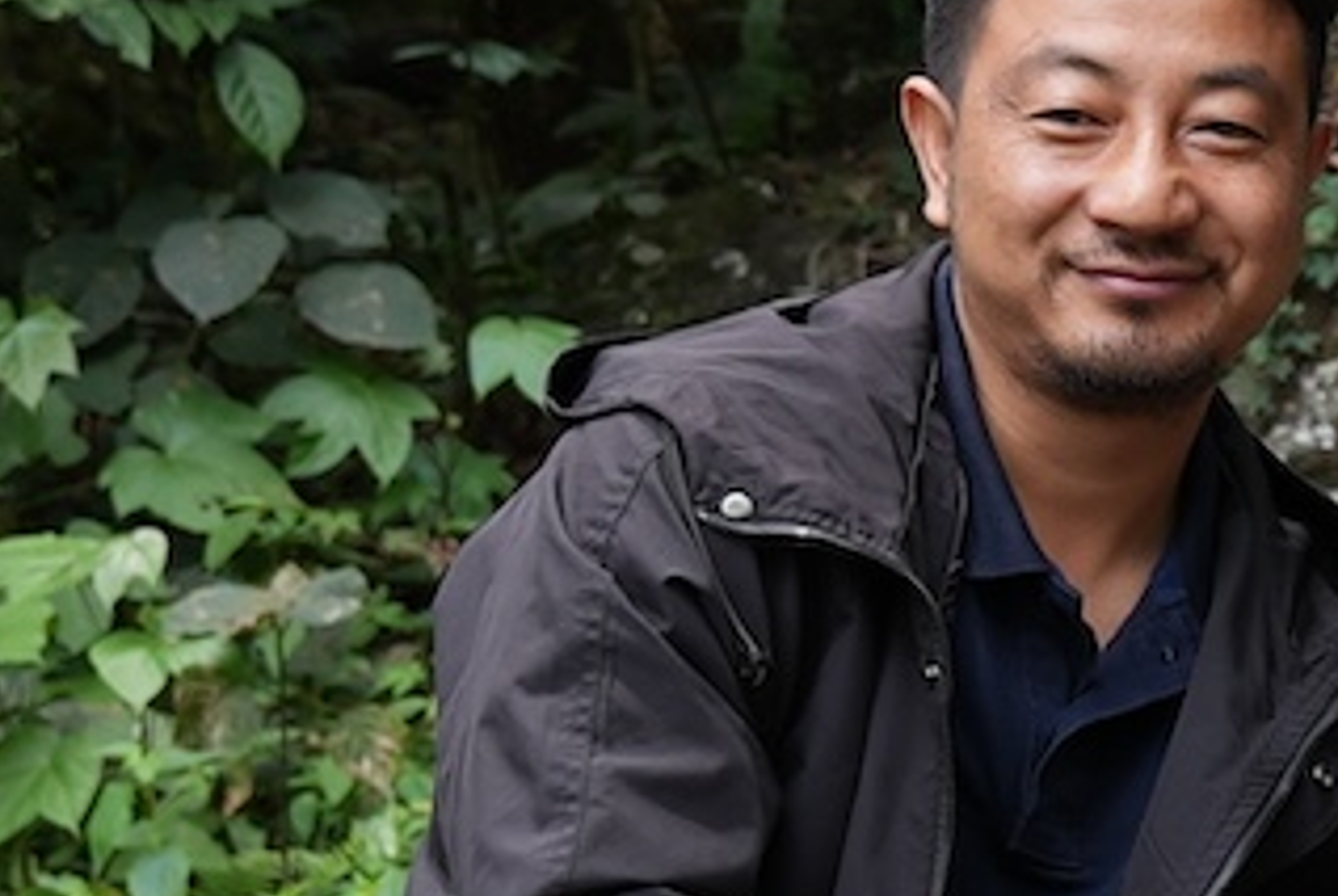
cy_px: 1005
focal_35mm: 180
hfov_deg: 9.6
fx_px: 6691
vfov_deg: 7.6
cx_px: 3589
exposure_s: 1/60
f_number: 4.5
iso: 80
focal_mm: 28.6
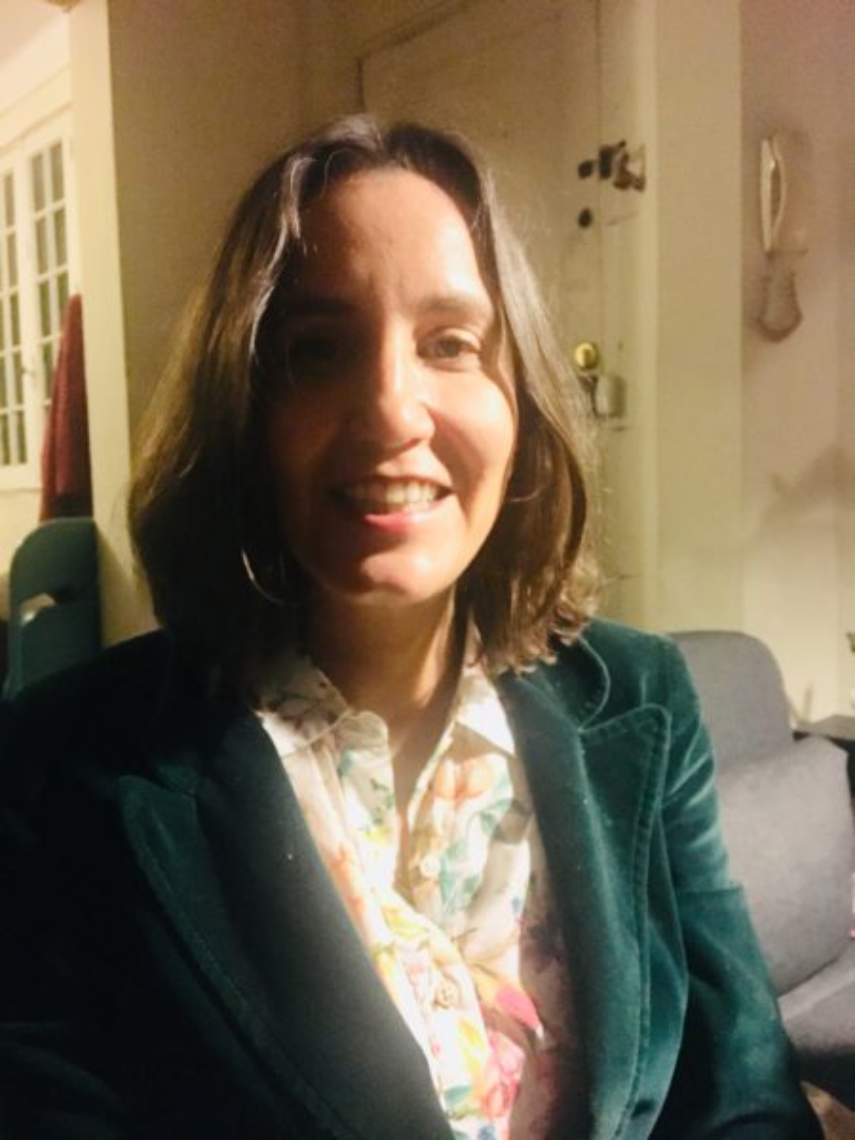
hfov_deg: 48.2
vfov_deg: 61.7
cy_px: 570
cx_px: 428
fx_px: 955
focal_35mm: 29
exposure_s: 1/17
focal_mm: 4.15
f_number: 2.2
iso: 640
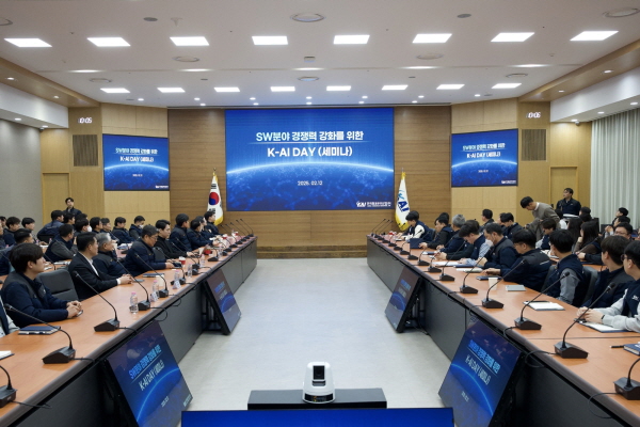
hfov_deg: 57.5
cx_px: 320
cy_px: 214
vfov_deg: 40.2
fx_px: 583
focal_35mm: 33
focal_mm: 32.8
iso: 3200
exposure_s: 1/160
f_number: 5.6
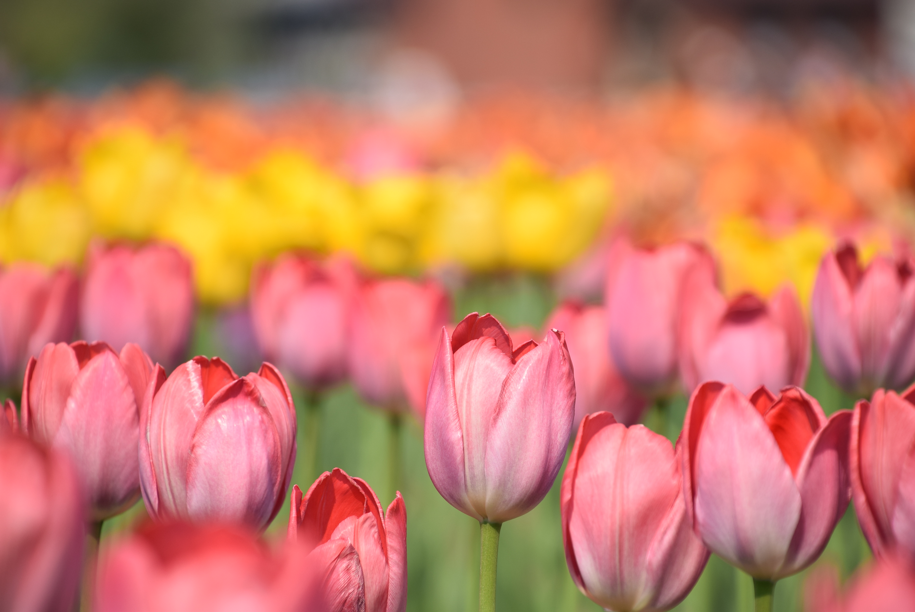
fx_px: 9157
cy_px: 306
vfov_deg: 3.8
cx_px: 458
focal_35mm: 360
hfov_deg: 5.7
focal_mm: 240
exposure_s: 1/640
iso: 200
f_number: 8
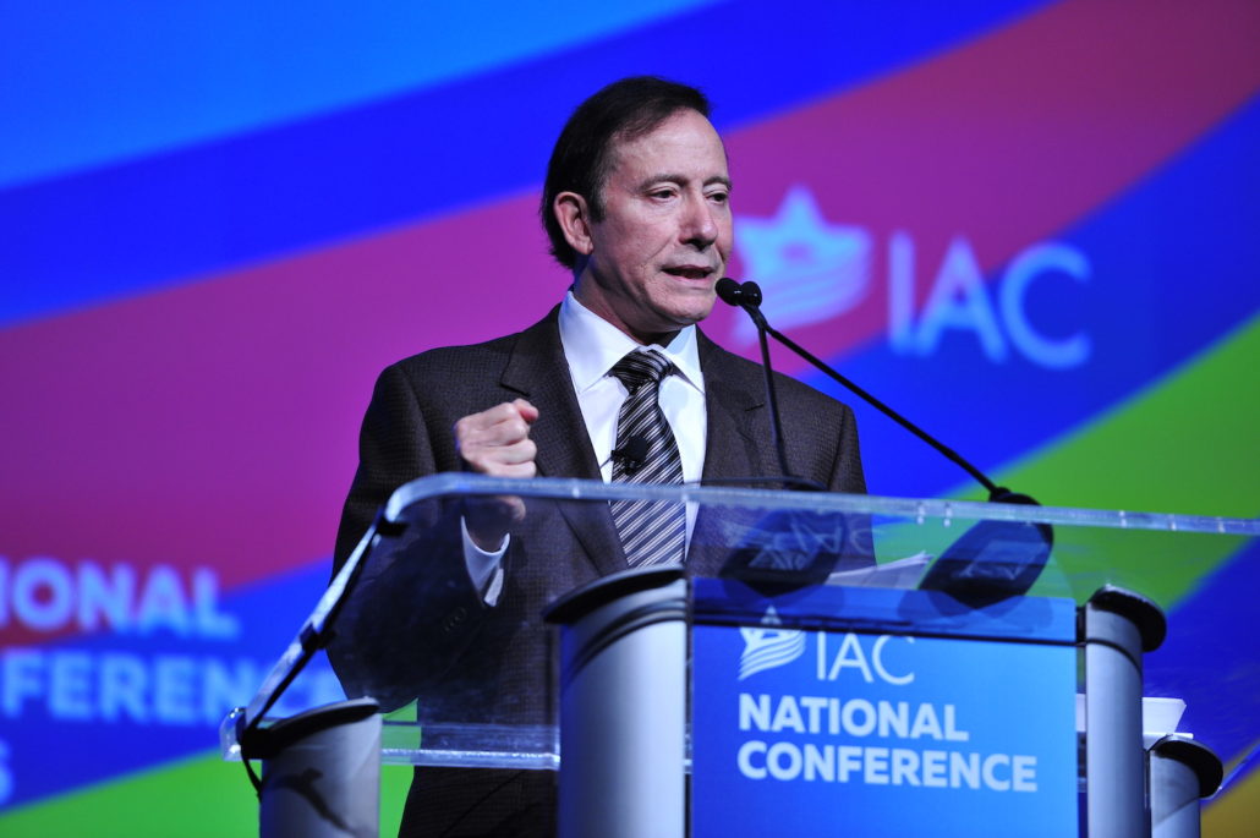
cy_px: 419
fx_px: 6994
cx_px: 630
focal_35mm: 200
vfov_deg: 6.9
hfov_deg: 10.3
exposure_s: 1/320
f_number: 3.2
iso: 1600
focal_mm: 200
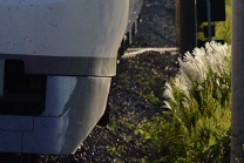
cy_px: -47
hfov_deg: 1.6
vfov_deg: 1.1
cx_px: -42
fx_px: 8810
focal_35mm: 1299
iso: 800
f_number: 7.1
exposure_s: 1/2500
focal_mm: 300
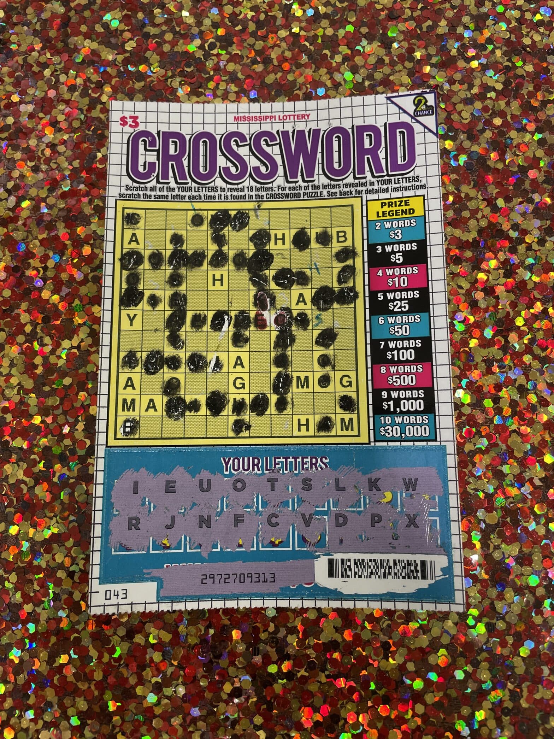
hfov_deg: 53.1
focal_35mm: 26
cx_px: 277
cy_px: 370
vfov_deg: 67.3
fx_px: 555
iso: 125
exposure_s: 1/105
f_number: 1.6
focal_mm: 4.2
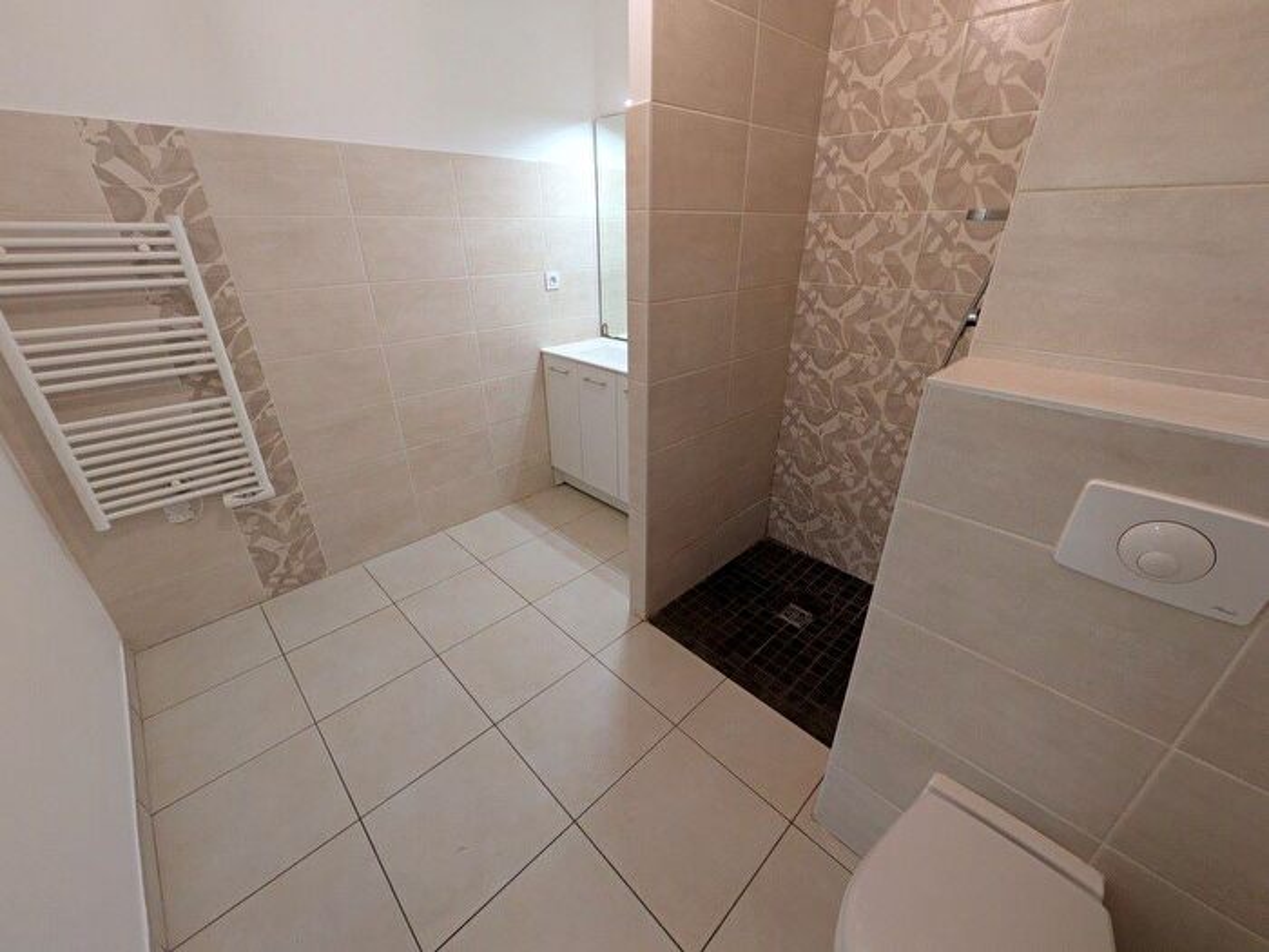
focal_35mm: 14
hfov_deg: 102.1
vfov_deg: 85.7
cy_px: 476
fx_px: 513
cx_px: 634
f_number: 2.2
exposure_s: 1/25
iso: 171
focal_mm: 1.83
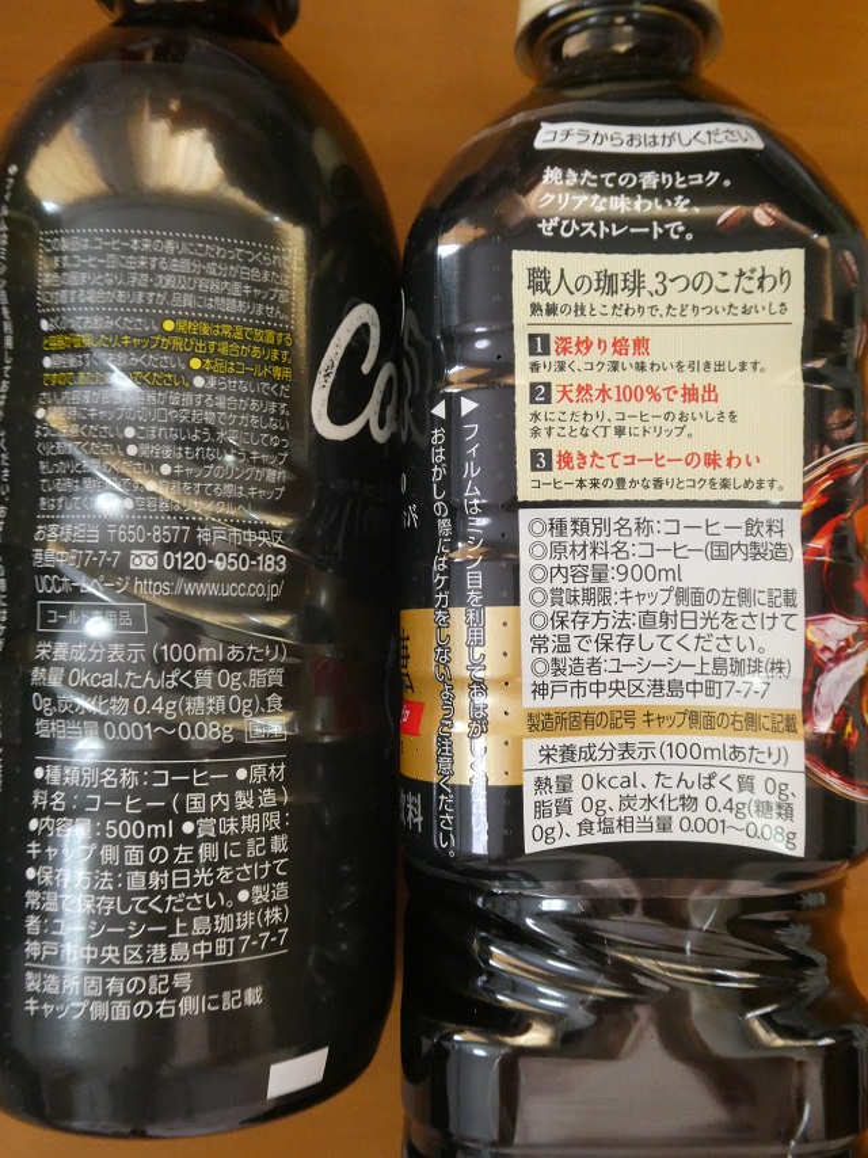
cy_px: 579
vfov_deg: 52.6
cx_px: 434
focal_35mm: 35
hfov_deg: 40.7
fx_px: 1171
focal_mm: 6.3
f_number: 3.7
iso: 500
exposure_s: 1/80
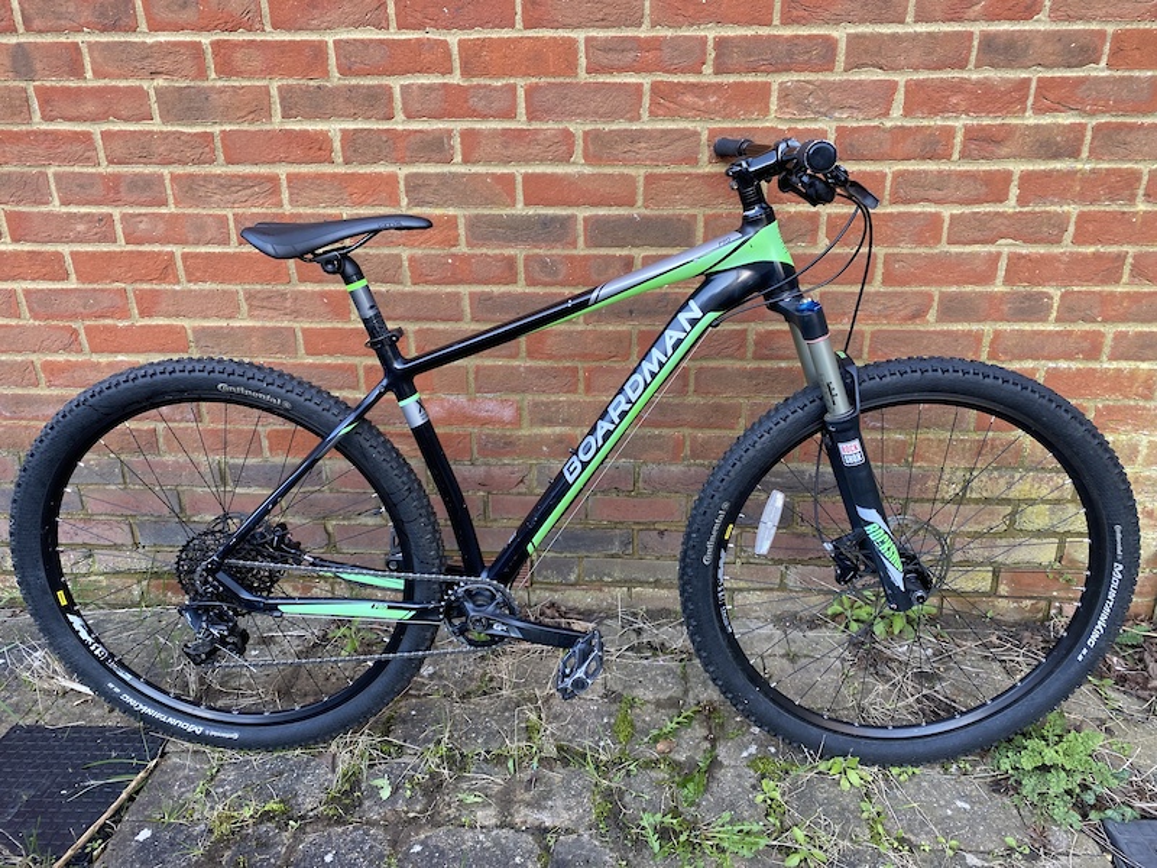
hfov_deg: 67.3
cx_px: 578
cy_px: 434
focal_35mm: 26
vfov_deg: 53.1
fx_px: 869
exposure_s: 1/122
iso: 64
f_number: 1.8
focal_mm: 4.25
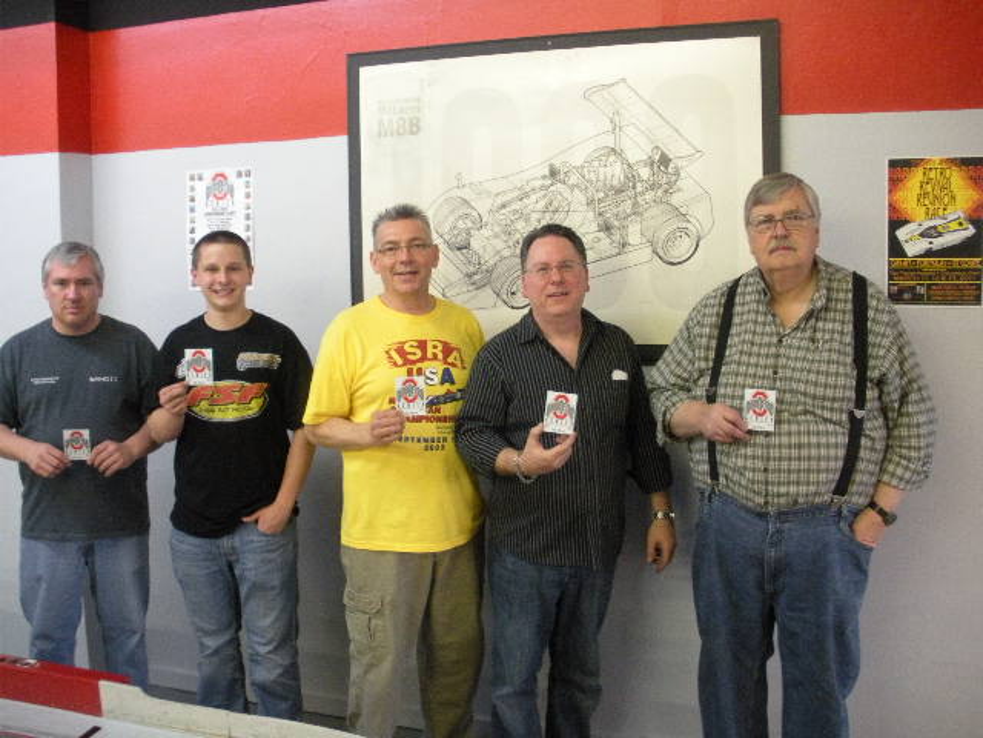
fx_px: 1022
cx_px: 492
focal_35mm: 36
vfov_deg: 39.7
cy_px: 369
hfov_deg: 51.4
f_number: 3.5
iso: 400
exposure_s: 1/19.1
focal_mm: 6.3
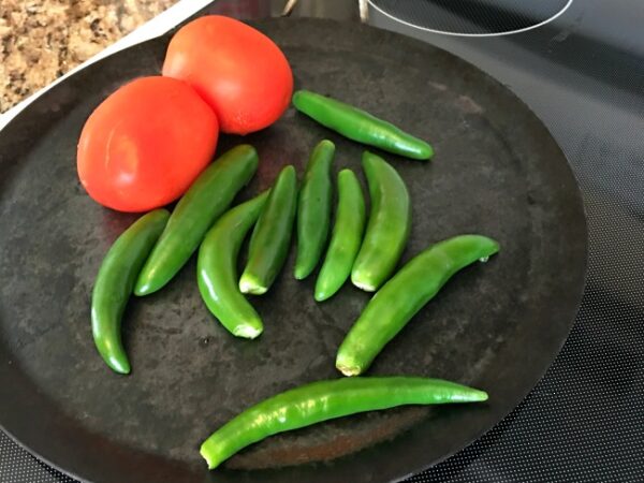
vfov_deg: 48.2
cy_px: 242
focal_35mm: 29
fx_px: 540
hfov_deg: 61.7
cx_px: 322
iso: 50
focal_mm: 4.15
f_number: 2.2
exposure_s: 1/4
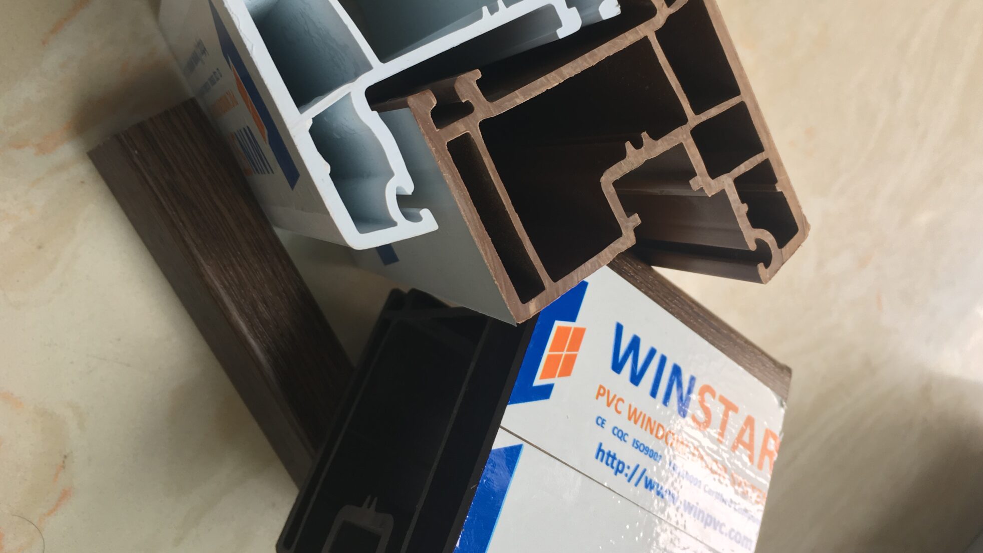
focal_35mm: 33
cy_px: 200
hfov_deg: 59.5
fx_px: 860
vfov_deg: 35.4
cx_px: 505
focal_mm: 4.15
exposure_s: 1/50
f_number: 2.2
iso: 32
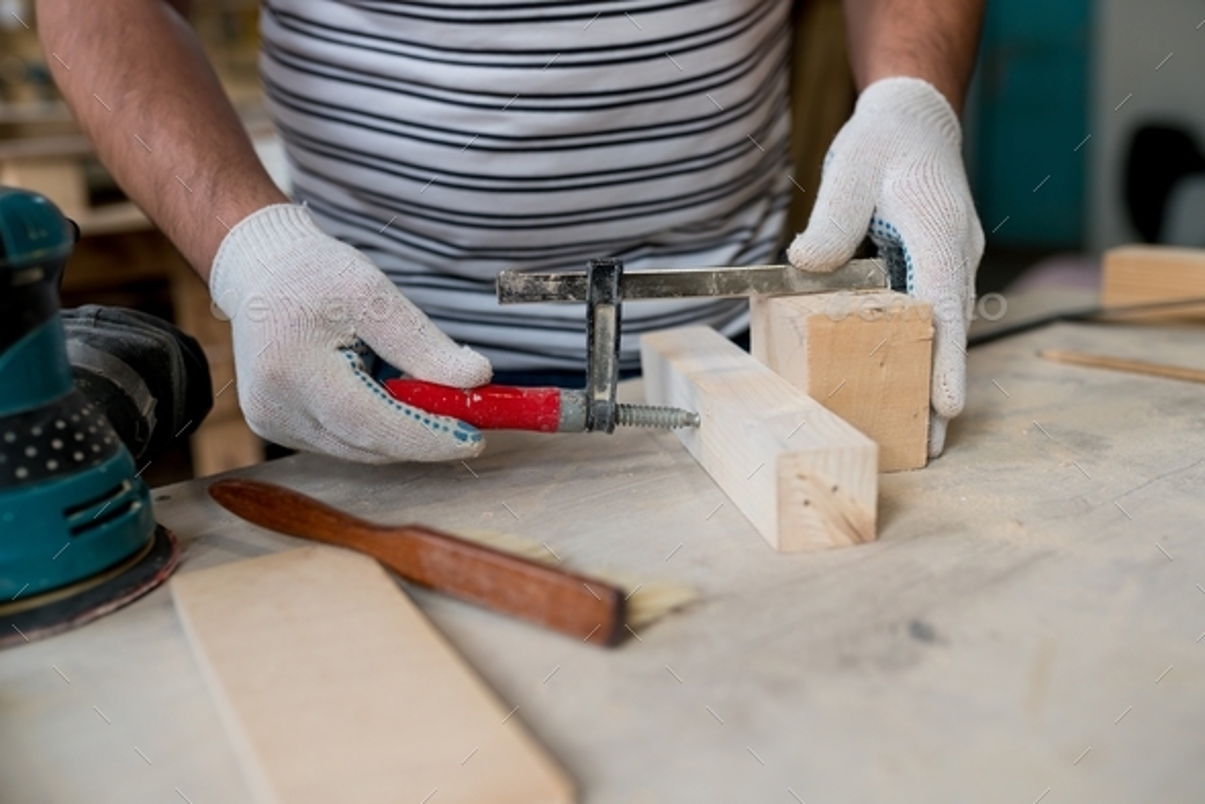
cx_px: 602
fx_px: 1172
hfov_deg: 54.4
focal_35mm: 35
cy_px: 402
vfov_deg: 37.9
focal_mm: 35
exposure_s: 1/200
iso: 250
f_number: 2.5
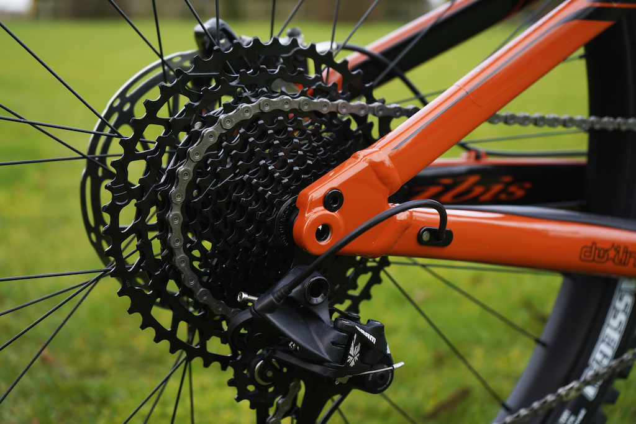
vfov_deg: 26.5
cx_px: 318
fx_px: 901
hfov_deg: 38.9
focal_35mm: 51
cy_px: 212
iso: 100
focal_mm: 51
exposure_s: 1/100
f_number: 4.5
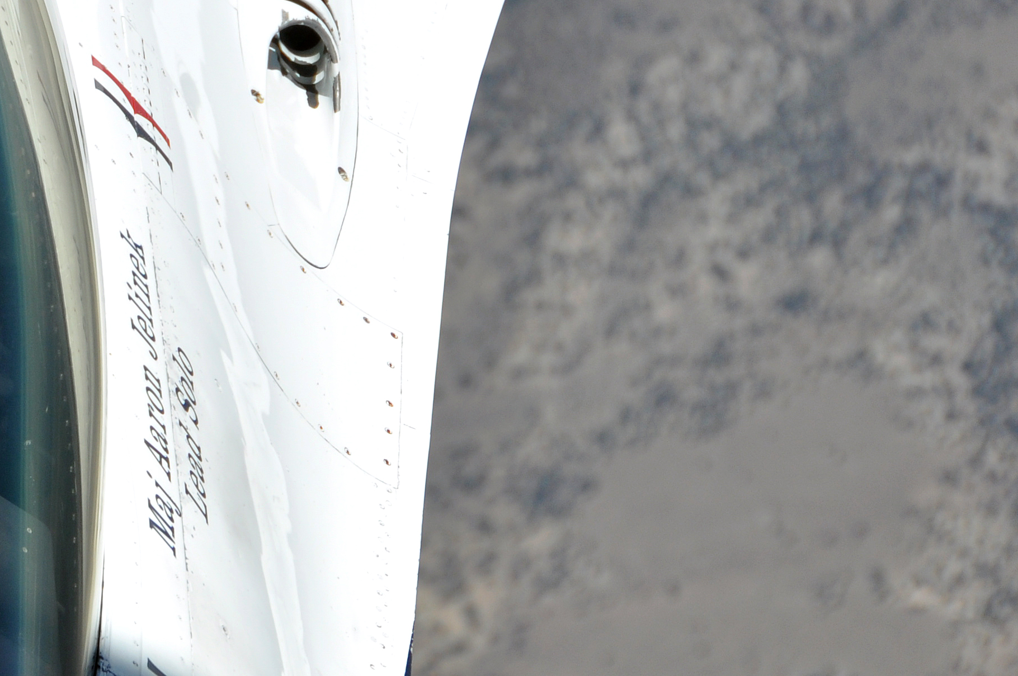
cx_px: 23
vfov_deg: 2.9
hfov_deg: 4.3
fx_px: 13478
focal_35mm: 477
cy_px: 250
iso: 200
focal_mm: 135
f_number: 5.6
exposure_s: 1/1000
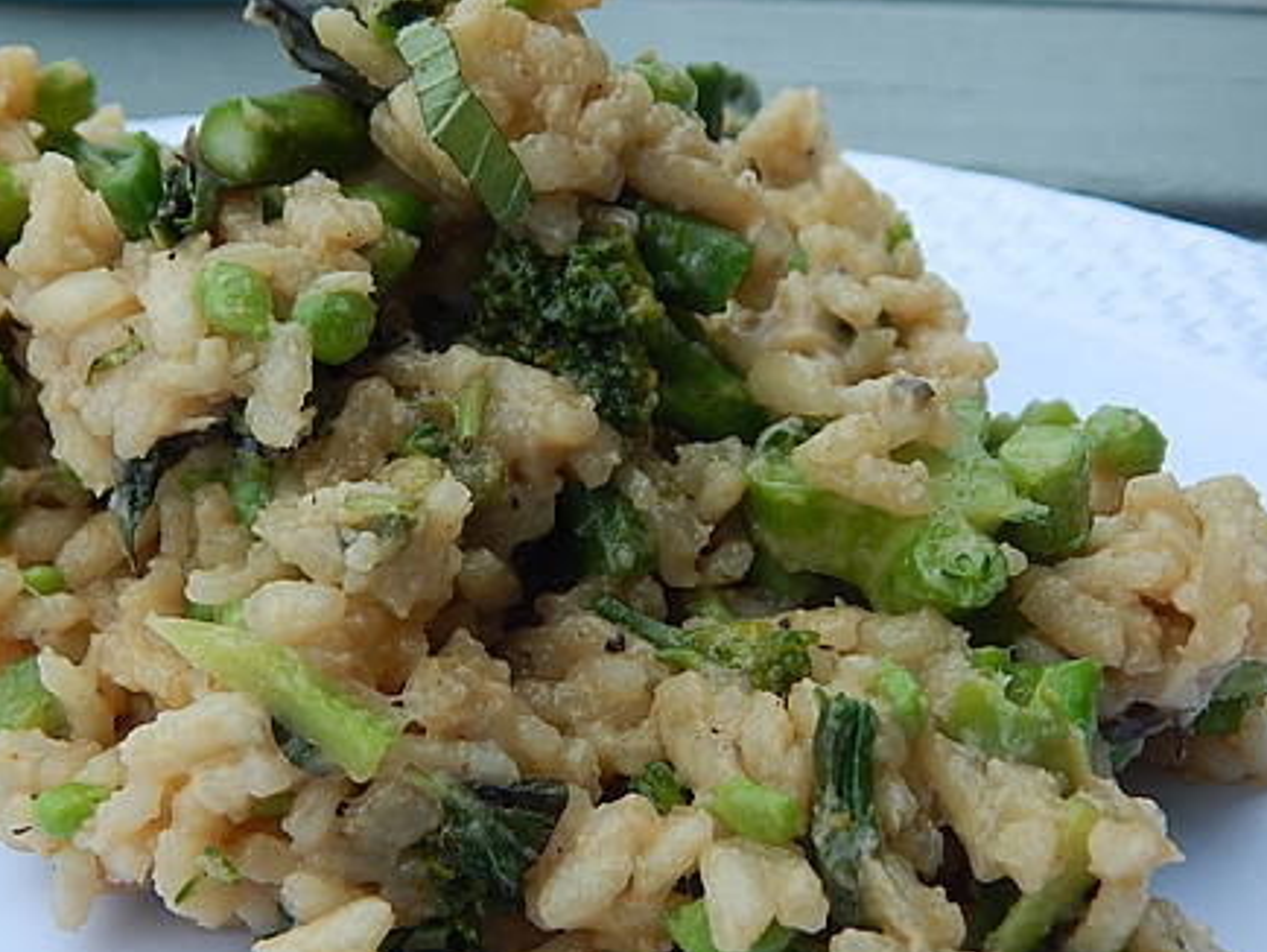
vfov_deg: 26.1
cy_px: 552
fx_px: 2051
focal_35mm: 56
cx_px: 461
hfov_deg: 34.1
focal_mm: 6.8
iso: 125
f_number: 3.4
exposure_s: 1/500
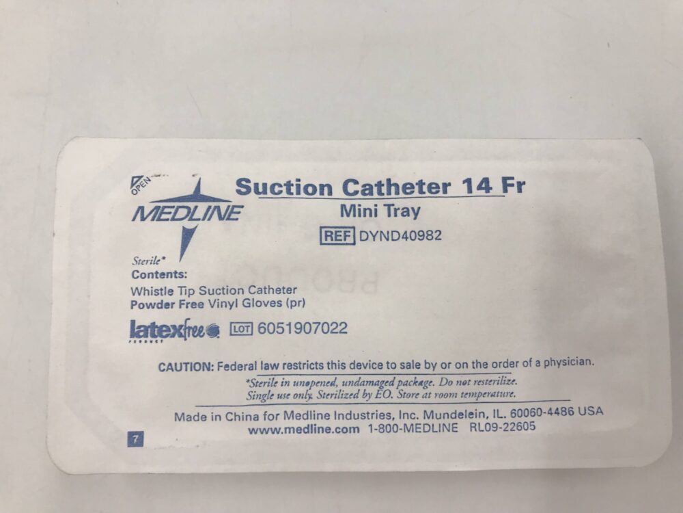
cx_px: 342
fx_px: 552
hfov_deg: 63.4
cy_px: 256
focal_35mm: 28
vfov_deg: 49.7
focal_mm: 3.99
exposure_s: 1/60
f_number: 1.8
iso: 25
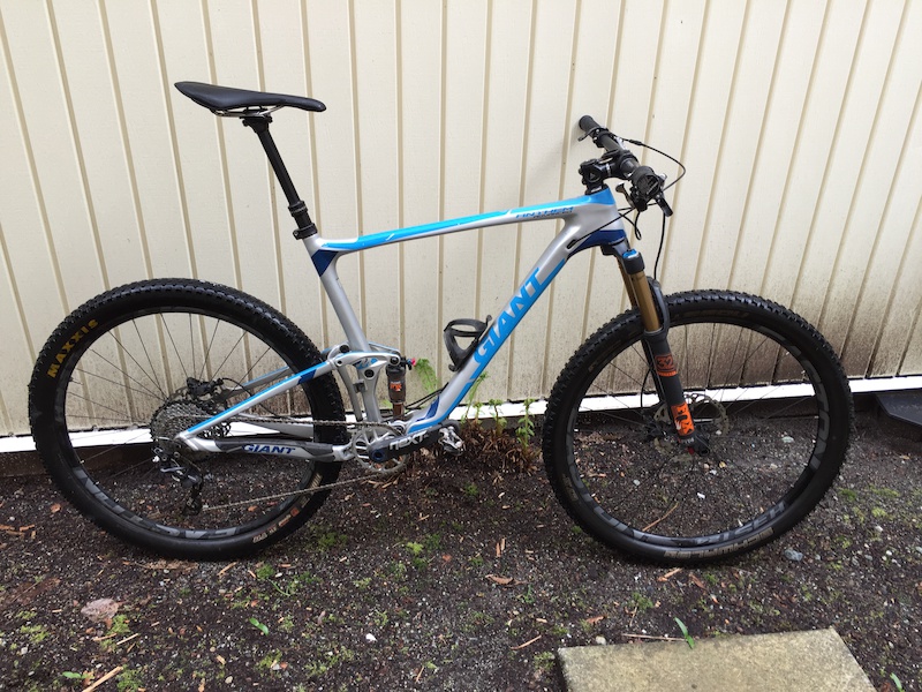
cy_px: 346
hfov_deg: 61.7
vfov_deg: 48.2
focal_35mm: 29
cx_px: 461
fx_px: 772
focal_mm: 4.15
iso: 32
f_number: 2.2
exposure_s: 1/60
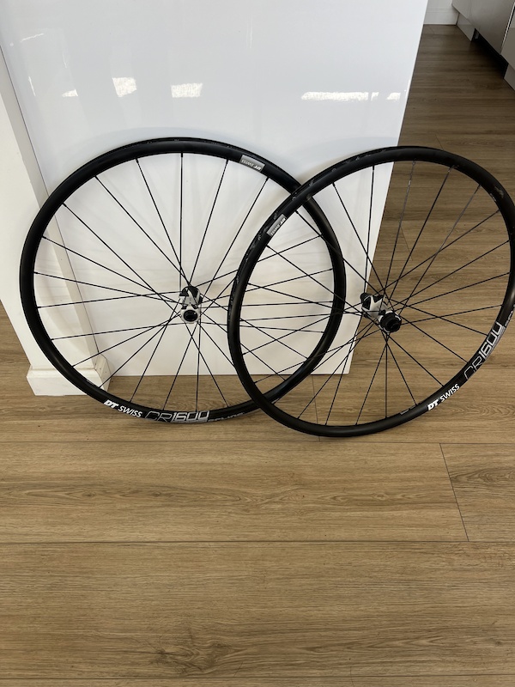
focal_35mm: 26
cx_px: 258
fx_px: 516
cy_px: 344
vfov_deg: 67.3
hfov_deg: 53.1
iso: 32
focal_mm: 5.7
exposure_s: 1/138
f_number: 1.5
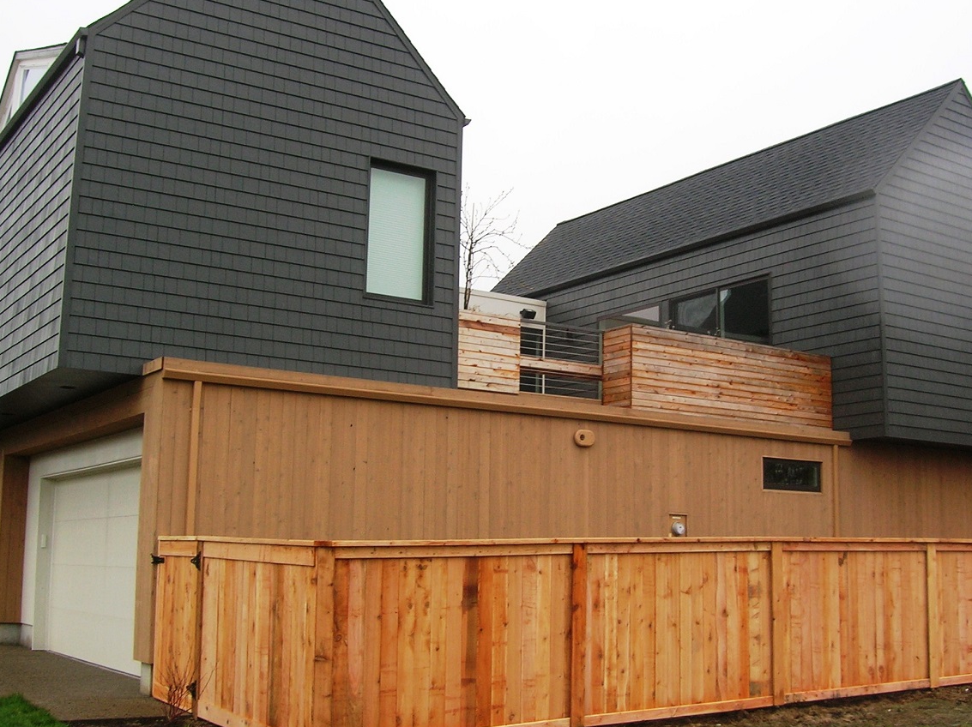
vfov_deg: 34.3
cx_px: 517
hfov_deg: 44.8
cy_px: 349
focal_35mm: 42
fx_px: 1178
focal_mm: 5.7
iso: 50
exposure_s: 1/66
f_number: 4.9
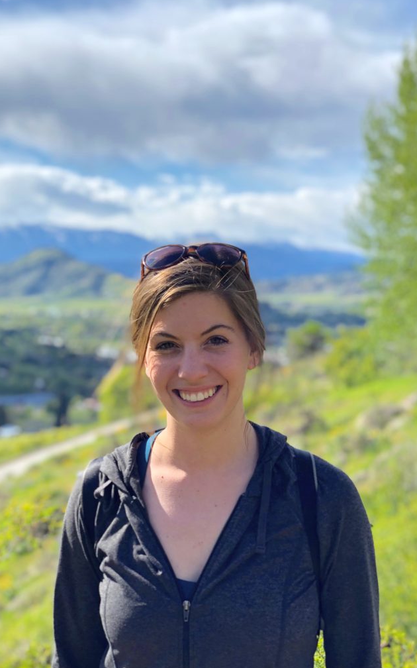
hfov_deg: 23.1
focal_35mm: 56
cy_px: 332
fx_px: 1018
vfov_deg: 36.3
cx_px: 199
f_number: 2.4
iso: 16
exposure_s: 1/545
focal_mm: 6
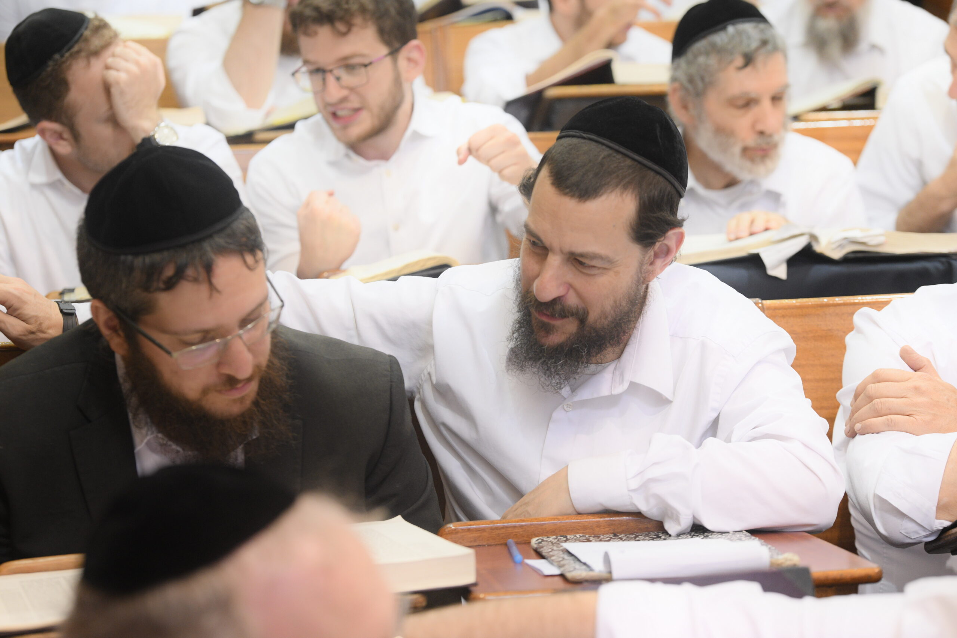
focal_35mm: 100
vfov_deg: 13.7
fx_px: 2658
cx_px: 478
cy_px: 319
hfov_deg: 20.4
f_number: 4.5
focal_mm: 100
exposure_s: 1/160
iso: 1600
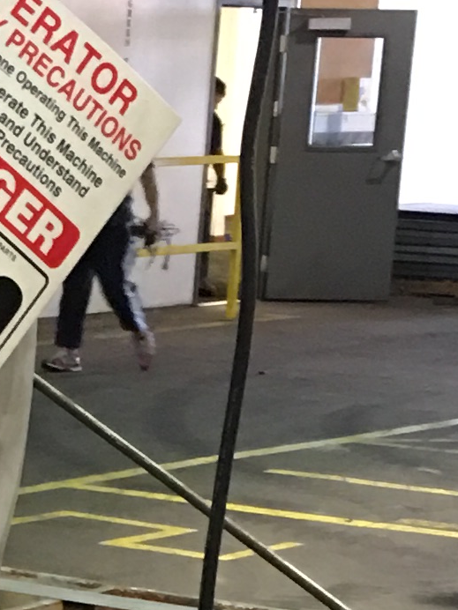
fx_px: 2981
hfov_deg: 8.5
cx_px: -345
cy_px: 1085
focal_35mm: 169
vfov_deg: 11.0
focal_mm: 4.15
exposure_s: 1/15
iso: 80
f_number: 2.2
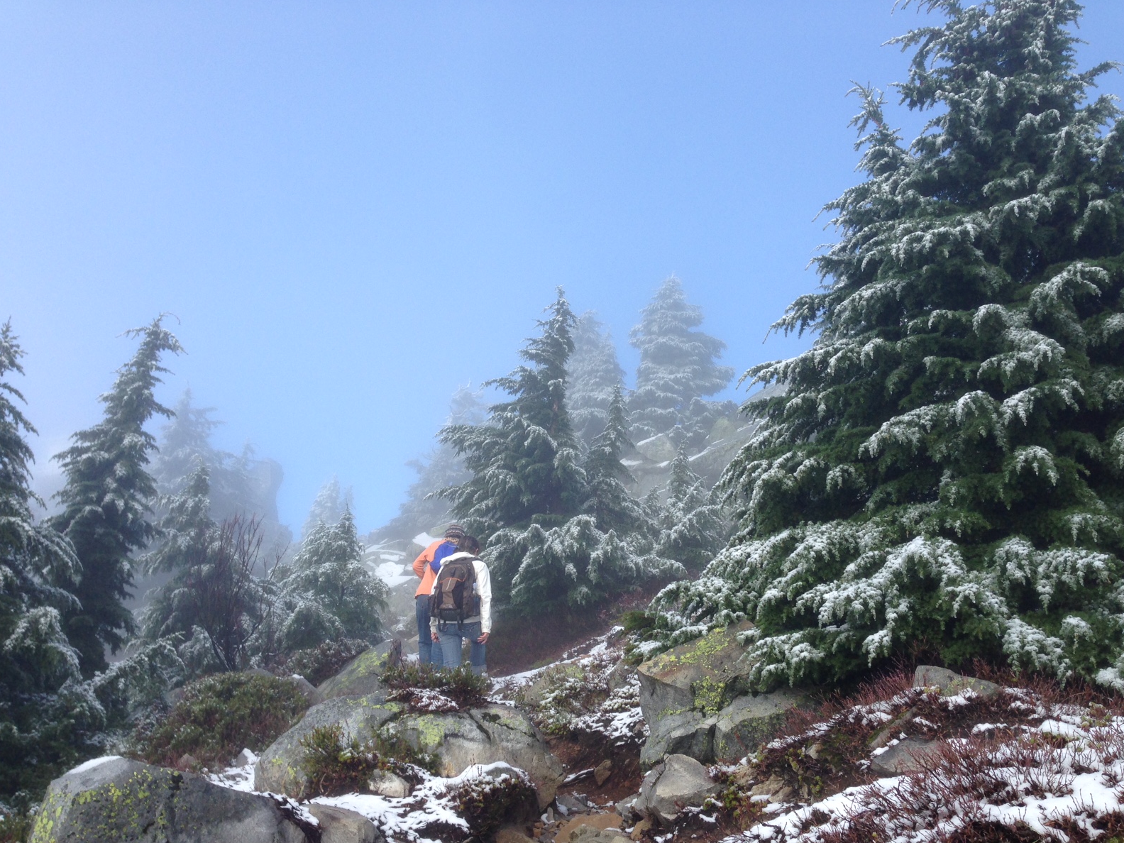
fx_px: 1104
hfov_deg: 54.0
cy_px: 432
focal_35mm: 34
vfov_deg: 41.8
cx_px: 571
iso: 50
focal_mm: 4.12
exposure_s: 1/797
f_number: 2.4
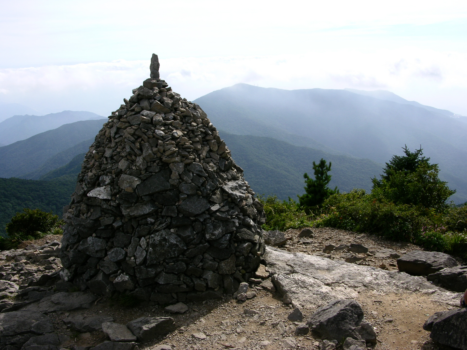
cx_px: 234
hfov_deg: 52.6
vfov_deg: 40.7
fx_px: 472
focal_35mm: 35
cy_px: 175
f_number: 8
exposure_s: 1/152
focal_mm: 8.9
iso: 50
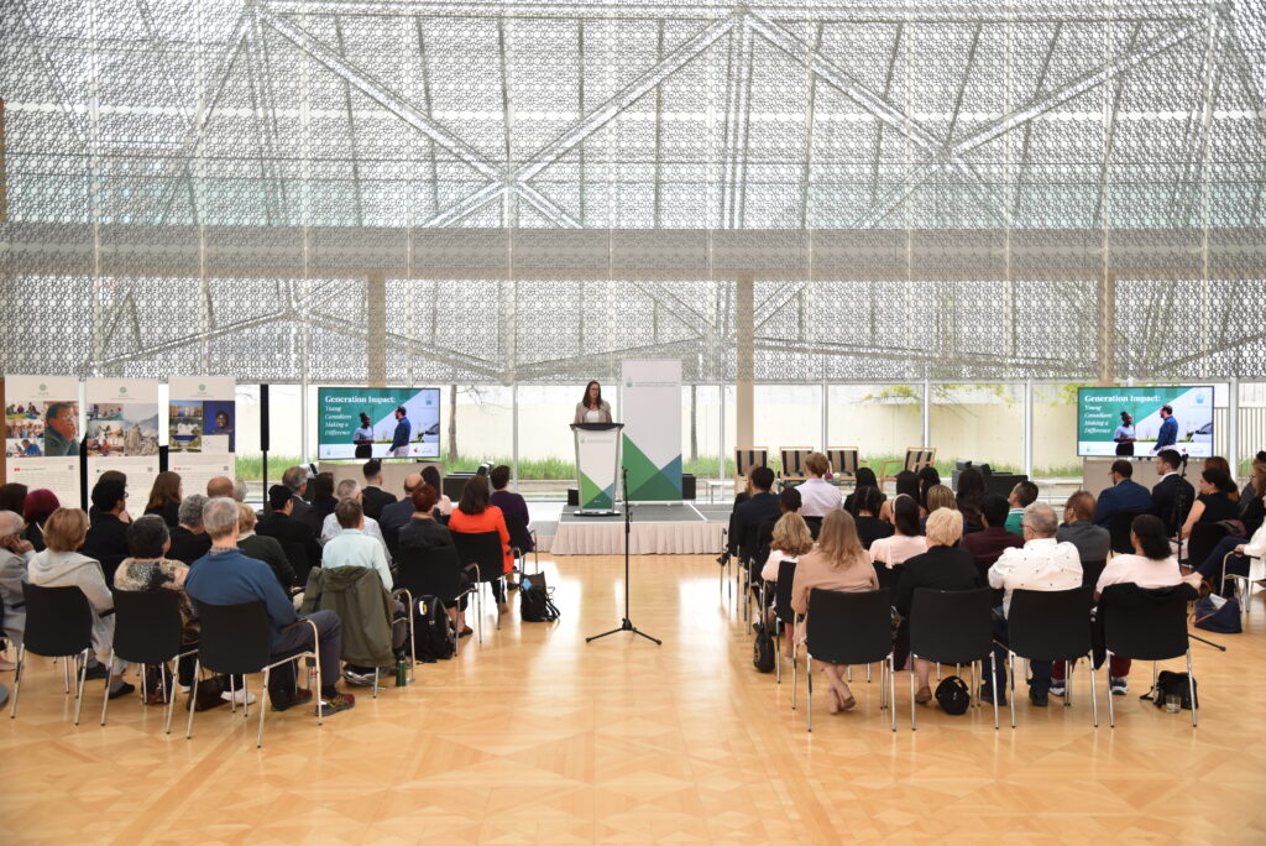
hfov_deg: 55.8
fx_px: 1196
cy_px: 423
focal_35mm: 34
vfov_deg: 38.9
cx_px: 633
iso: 800
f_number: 4.5
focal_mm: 34
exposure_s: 1/100
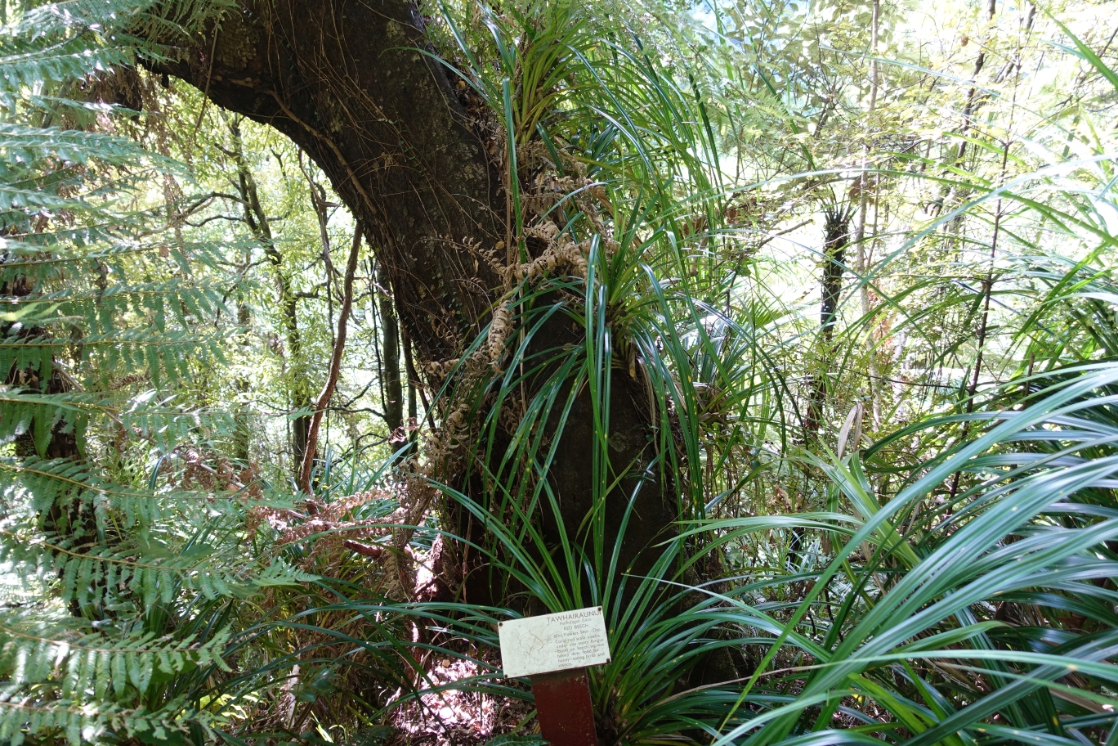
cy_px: 373
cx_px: 559
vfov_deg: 53.1
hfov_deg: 73.7
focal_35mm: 24
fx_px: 745
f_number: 2.2
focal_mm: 8.8
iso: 125
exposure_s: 1/30
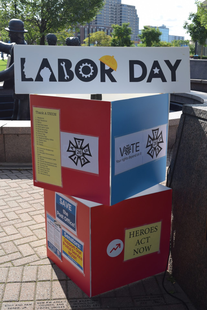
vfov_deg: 45.0
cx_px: 104
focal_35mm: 44
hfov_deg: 30.8
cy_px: 155
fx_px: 375
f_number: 8
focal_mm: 29
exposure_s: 1/250
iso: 200
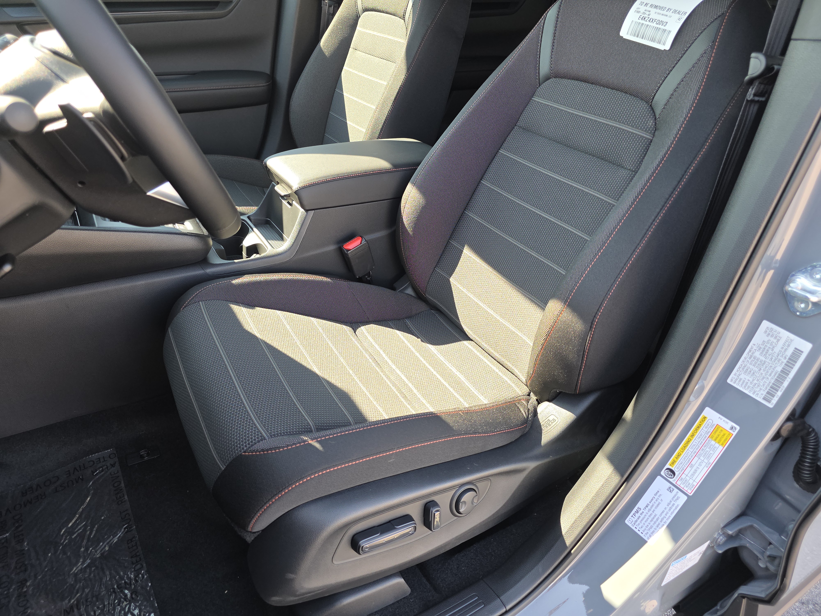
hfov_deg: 73.9
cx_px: 410
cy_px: 308
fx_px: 545
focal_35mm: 23
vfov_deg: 58.9
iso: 50
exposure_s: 1/180
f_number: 1.7
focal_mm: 6.3
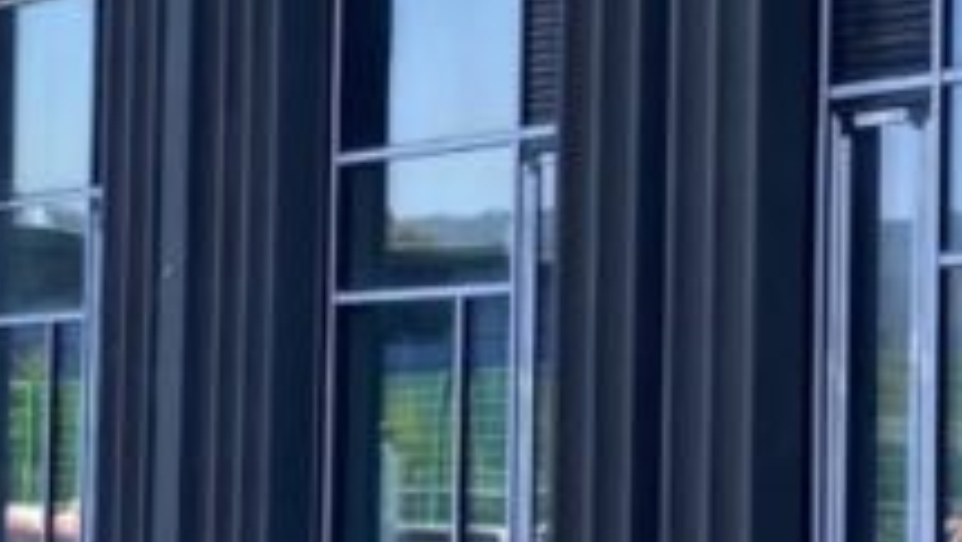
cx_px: 510
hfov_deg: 15.9
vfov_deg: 9.0
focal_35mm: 135
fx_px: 3444
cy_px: 314
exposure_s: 1/927
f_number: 1.8
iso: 32
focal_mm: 4.25
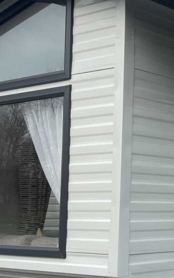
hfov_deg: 14.9
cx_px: 274
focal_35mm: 80
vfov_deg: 25.8
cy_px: 168
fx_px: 607
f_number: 1.6
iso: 32
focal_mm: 4.2
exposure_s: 1/502
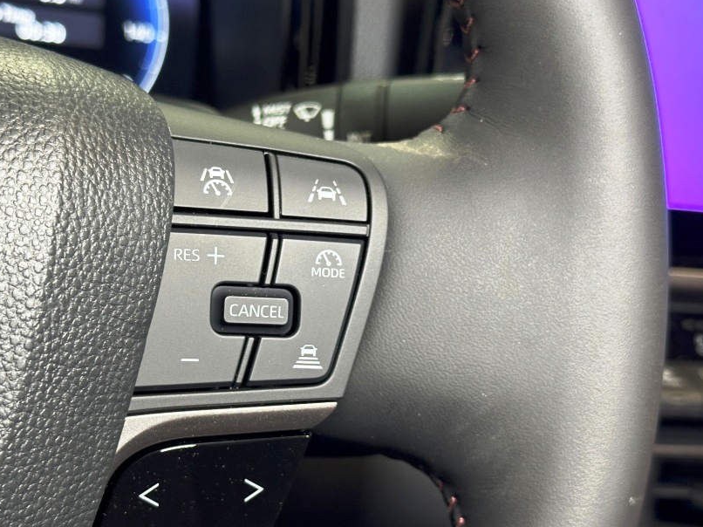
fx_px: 1238
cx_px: 269
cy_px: 290
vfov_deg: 24.0
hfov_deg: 31.6
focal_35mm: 61
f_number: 1.78
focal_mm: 6.86
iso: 320
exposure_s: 1/40
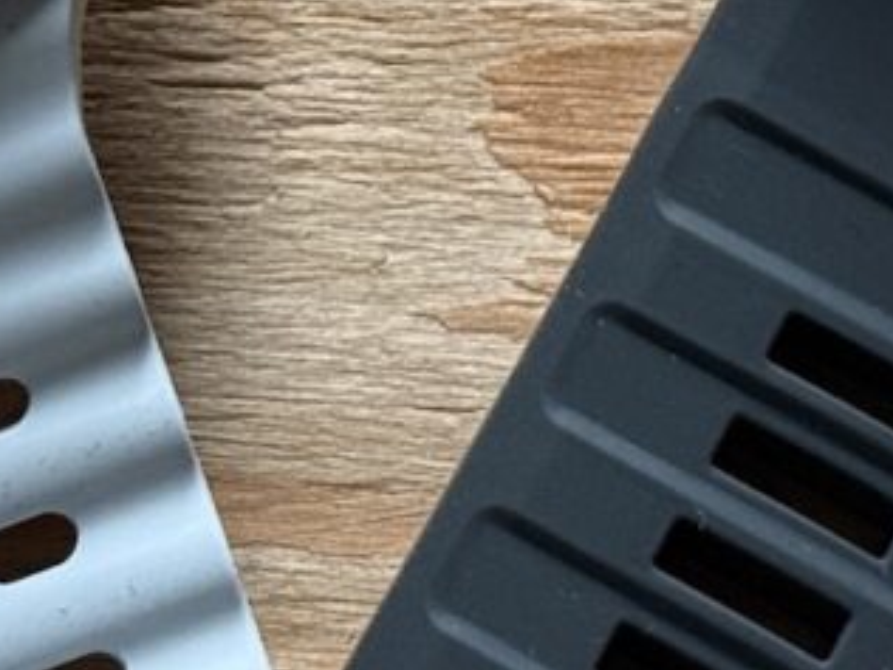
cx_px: 653
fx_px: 6011
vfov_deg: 6.3
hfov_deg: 8.5
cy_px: -503
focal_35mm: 233
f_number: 1.78
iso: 250
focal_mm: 6.76
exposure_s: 1/50
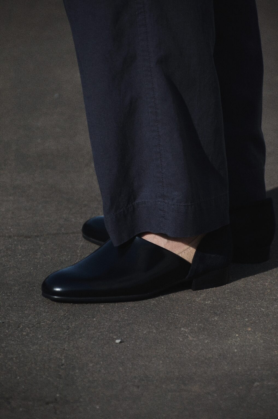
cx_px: 139
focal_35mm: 330
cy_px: 210
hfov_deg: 4.1
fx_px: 3840
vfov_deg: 6.3
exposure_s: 1/6400
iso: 800
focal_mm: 220
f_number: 6.3
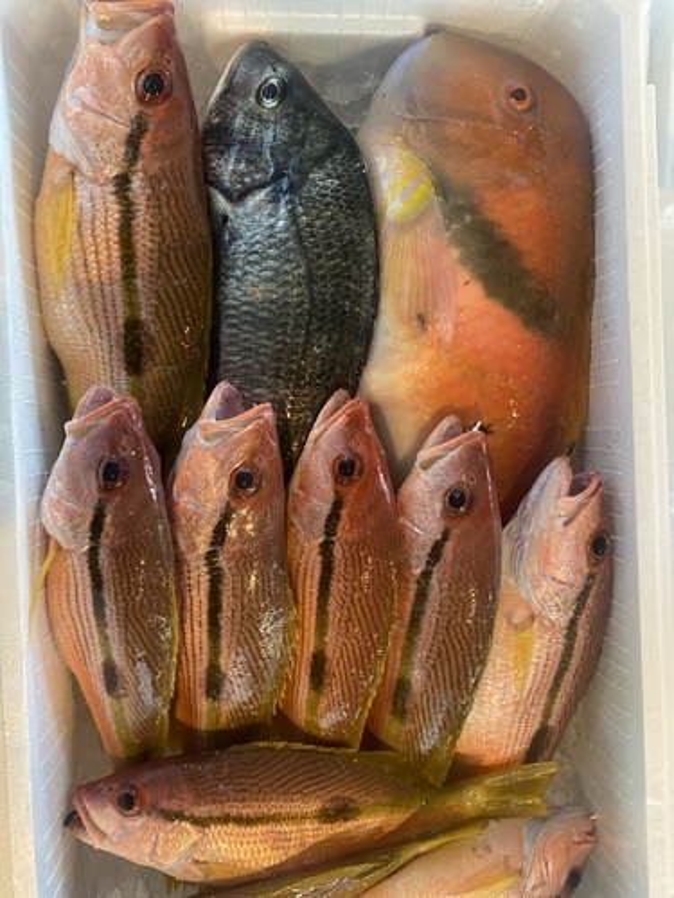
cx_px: 337
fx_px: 675
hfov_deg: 53.1
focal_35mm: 26
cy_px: 449
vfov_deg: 67.3
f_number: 1.8
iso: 400
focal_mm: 4.25
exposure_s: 1/60
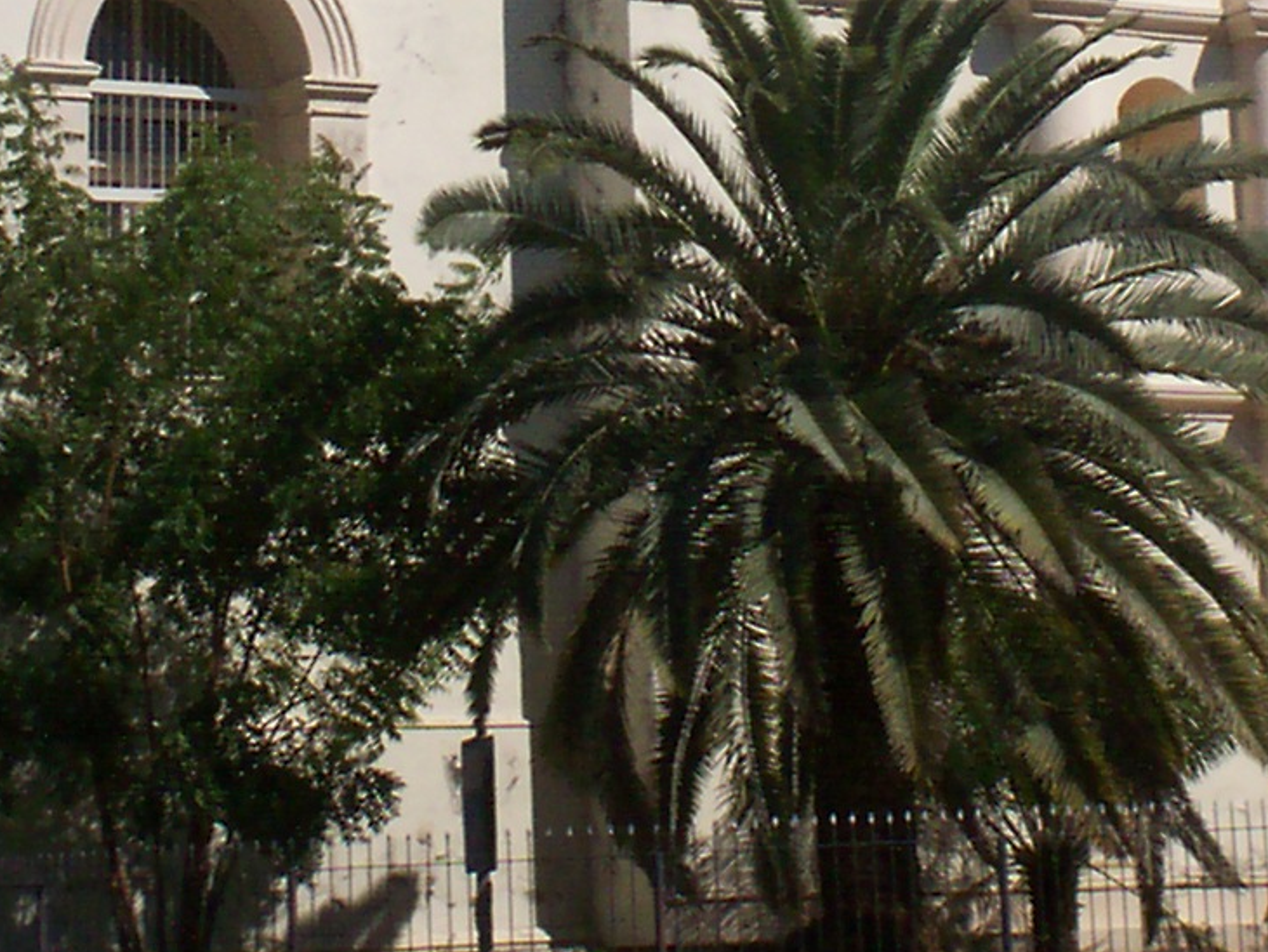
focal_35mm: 127
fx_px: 4654
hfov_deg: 15.5
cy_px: -297
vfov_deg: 11.4
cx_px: 726
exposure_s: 1/1493
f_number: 4.5
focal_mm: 6
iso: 100
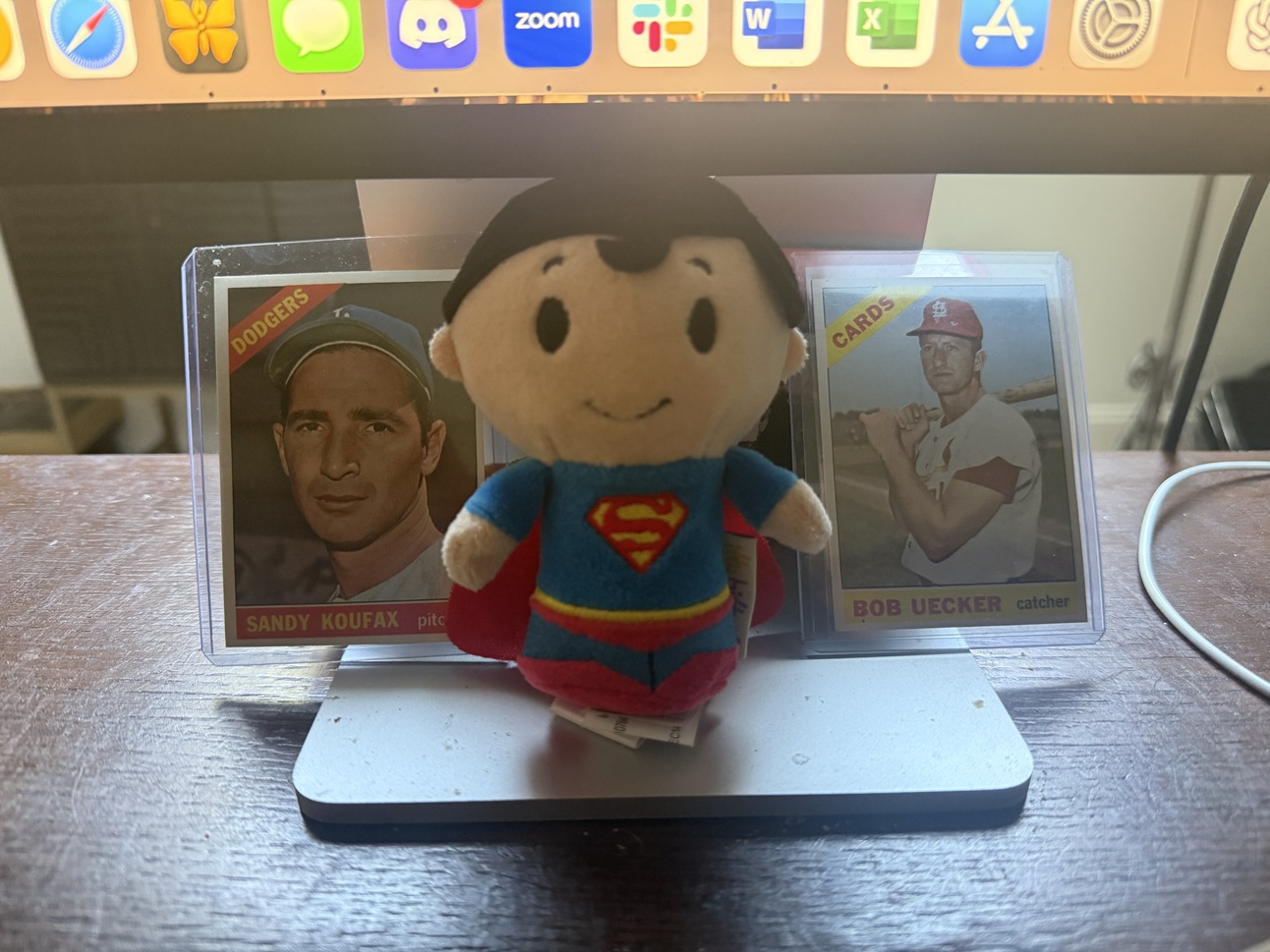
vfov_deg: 56.8
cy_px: 476
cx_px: 635
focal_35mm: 24
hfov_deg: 71.6
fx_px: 881
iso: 800
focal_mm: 6.76
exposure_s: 1/60
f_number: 1.78
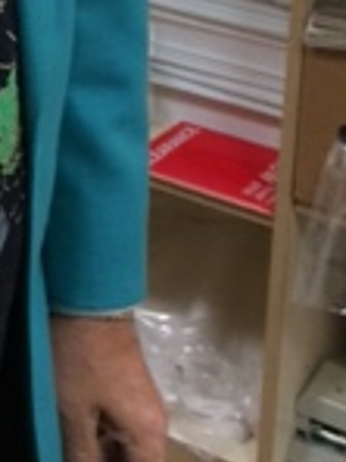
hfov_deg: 11.2
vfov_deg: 14.4
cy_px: -284
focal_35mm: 125
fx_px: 1666
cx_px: -237
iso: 80
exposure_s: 1/30
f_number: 2.2
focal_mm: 4.15
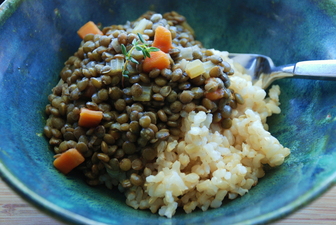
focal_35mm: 99
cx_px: 168
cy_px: 112
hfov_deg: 20.6
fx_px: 925
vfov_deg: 13.9
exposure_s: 1/15
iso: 400
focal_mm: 66
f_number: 5.3
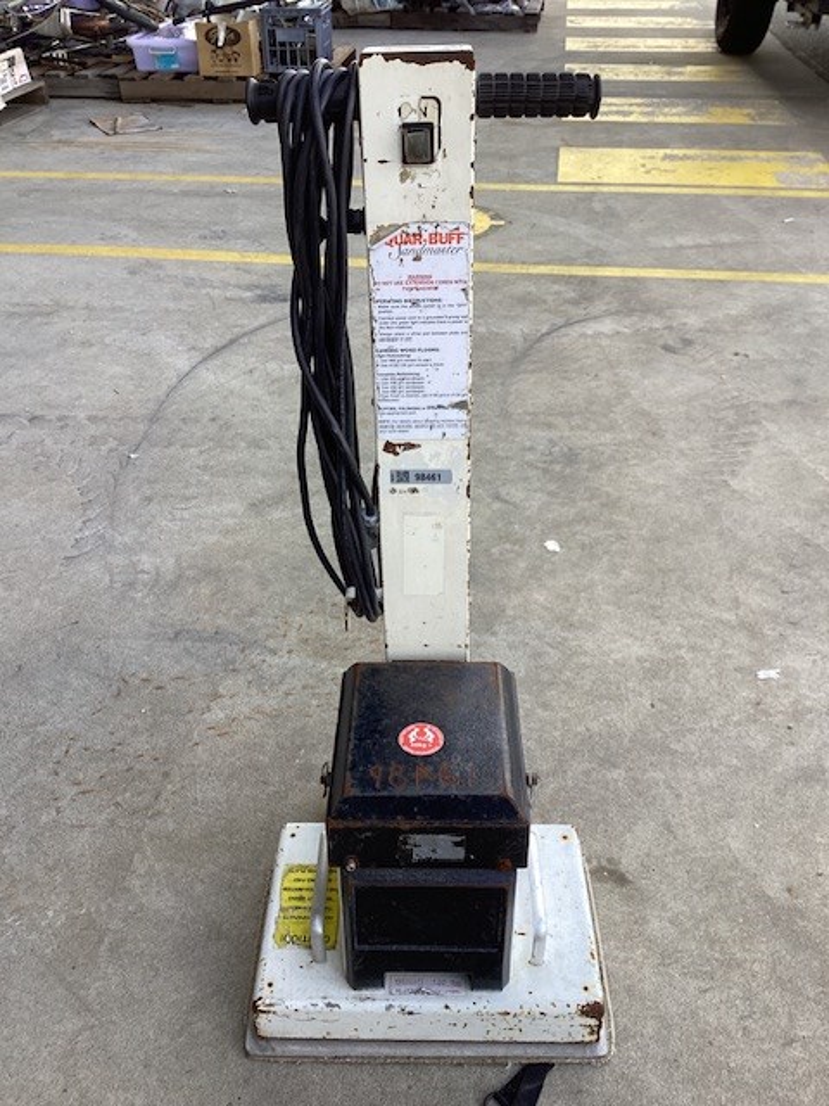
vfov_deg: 58.4
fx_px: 990
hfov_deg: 45.4
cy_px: 553
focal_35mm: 31
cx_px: 414
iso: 25
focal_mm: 3.3
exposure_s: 1/199
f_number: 2.4
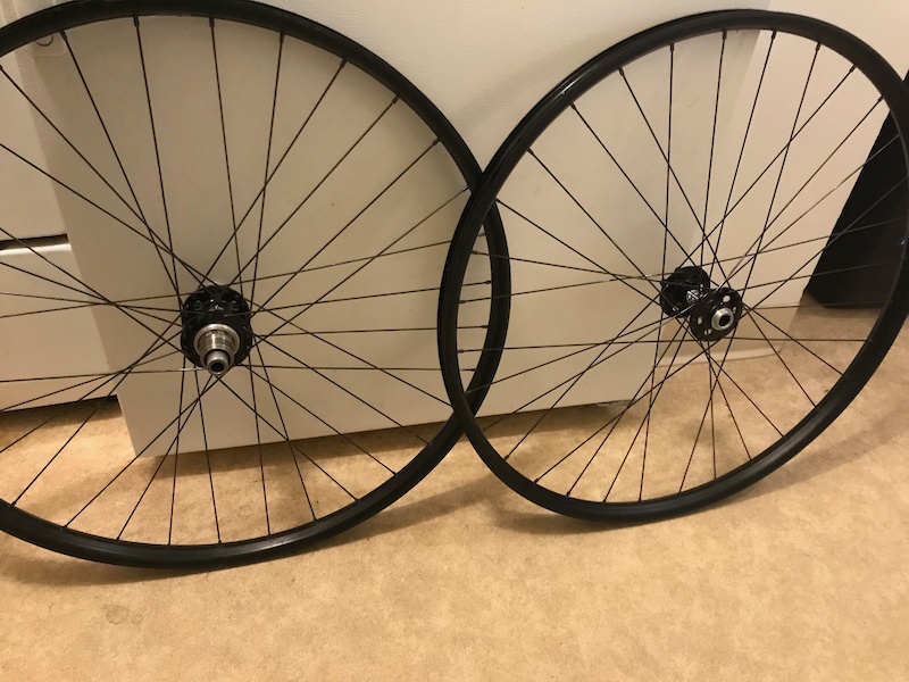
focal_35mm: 28
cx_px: 454
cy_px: 341
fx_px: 735
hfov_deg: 63.4
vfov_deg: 49.7
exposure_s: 1/10
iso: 100
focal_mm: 3.99
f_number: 1.8
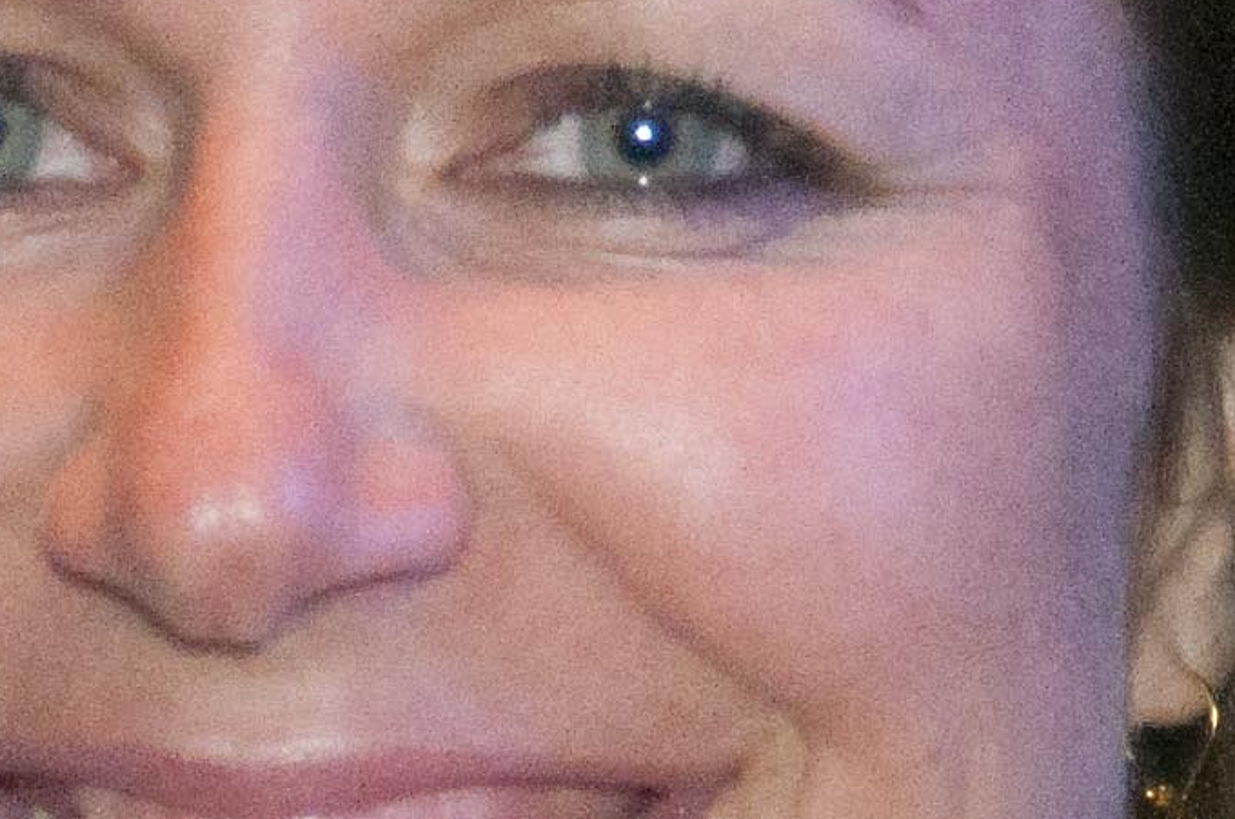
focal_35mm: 530
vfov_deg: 2.6
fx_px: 18152
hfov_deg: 3.9
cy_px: 62
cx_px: -430
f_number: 5
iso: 400
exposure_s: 1/60
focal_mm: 56
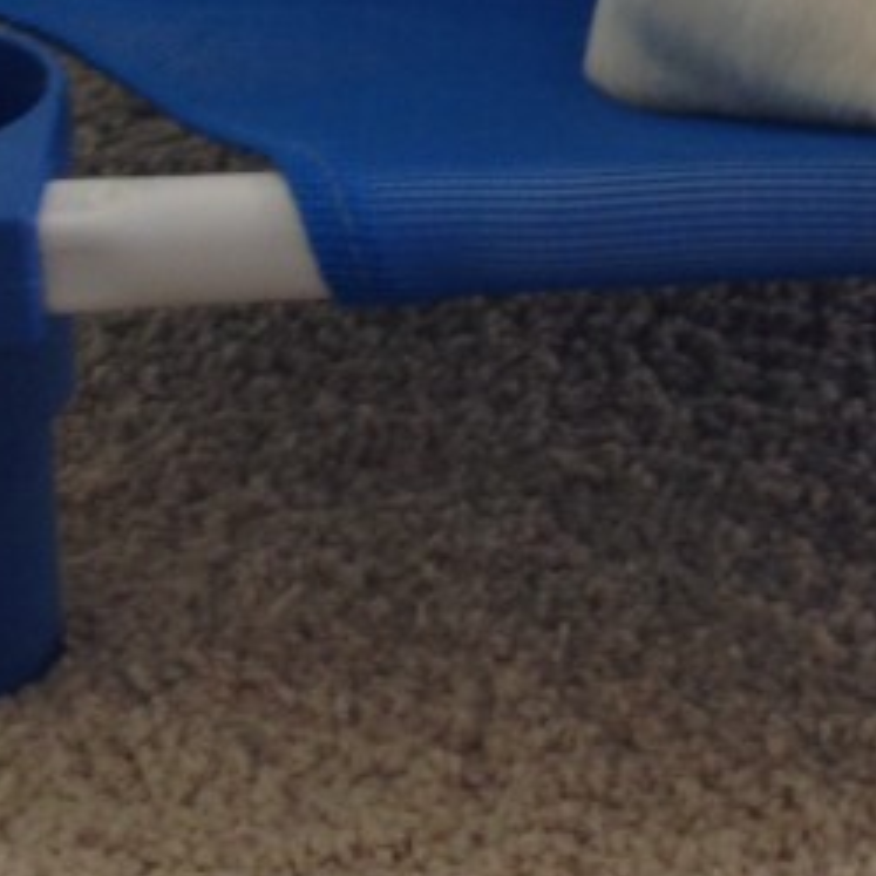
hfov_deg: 14.1
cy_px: -183
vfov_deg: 14.1
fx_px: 3436
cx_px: 1052
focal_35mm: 120
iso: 50
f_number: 2.4
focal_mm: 4.12
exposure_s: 1/30
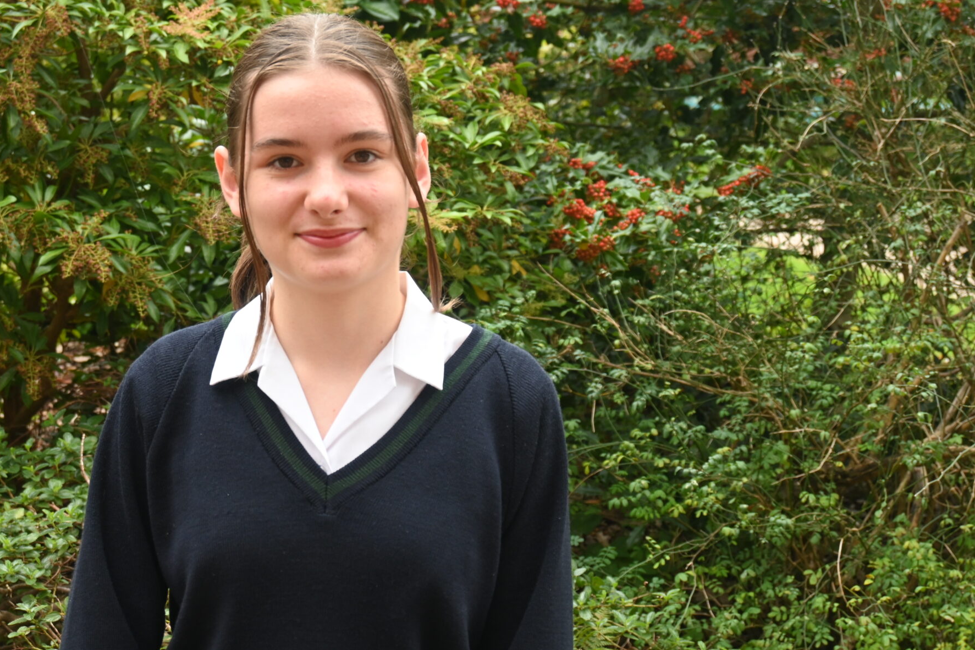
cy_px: 293
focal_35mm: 68
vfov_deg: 20.1
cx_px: 429
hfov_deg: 29.8
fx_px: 1830
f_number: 5.6
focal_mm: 39
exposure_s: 1/125
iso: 720
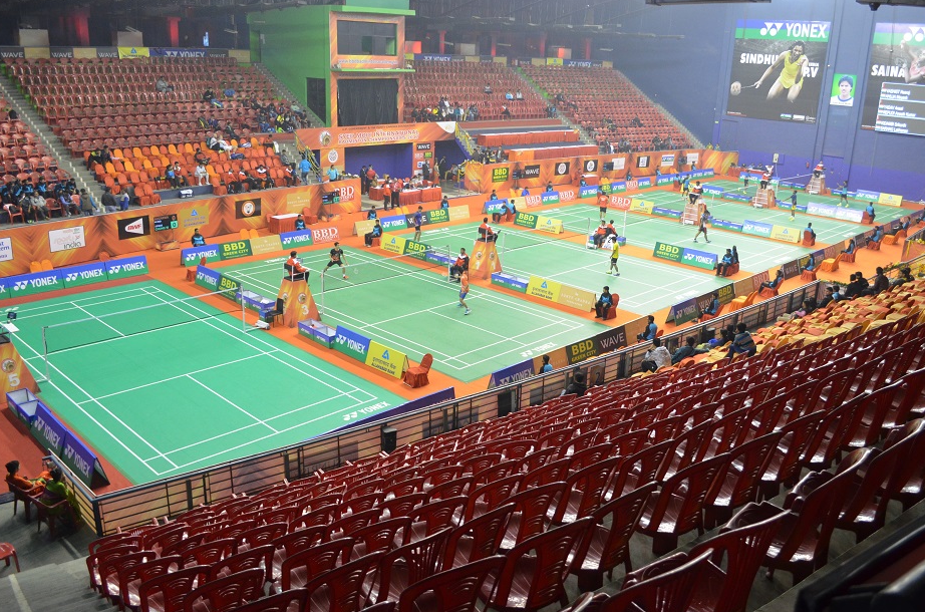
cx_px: 484
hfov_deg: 62.0
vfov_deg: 43.4
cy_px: 303
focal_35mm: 30
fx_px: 769
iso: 1250
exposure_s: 1/125
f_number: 3.5
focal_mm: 18
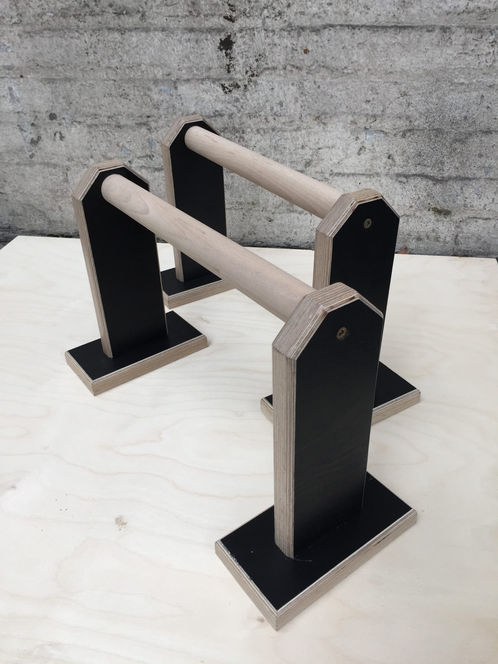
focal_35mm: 29
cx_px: 249
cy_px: 332
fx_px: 556
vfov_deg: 61.7
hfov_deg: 48.2
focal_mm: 4.15
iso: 32
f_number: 2.2
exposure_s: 1/120
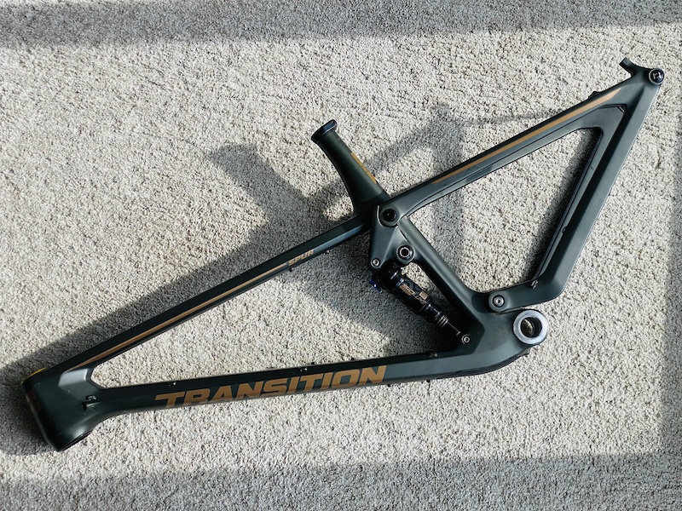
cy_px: 256
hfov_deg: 36.8
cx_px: 341
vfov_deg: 28.0
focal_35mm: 52
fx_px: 1024
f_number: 2
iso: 20
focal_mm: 6
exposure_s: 1/292
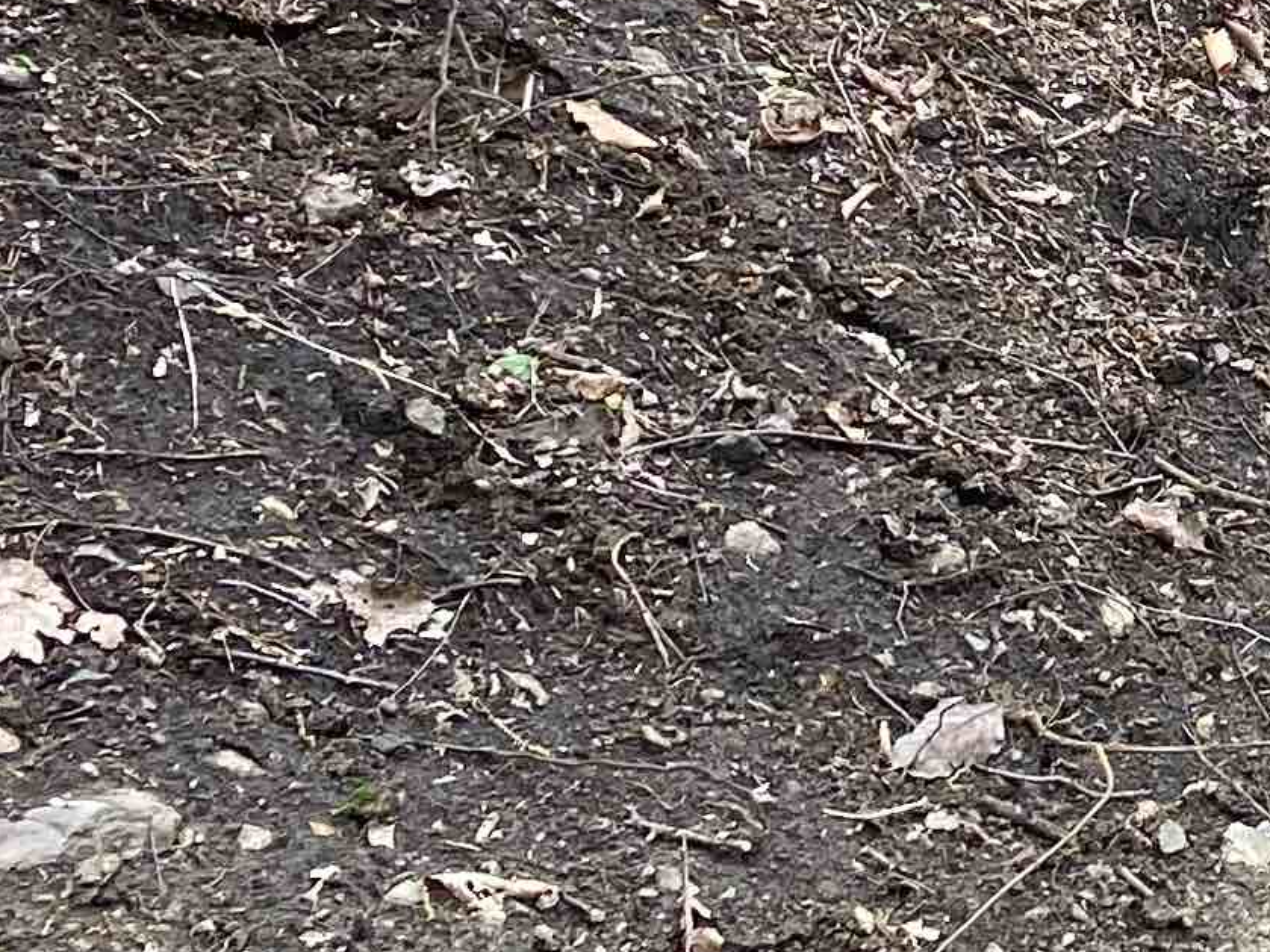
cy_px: -689
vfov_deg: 11.1
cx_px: 2902
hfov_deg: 12.7
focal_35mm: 125
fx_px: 4585
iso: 32
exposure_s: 1/145
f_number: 1.8
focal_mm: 4.25
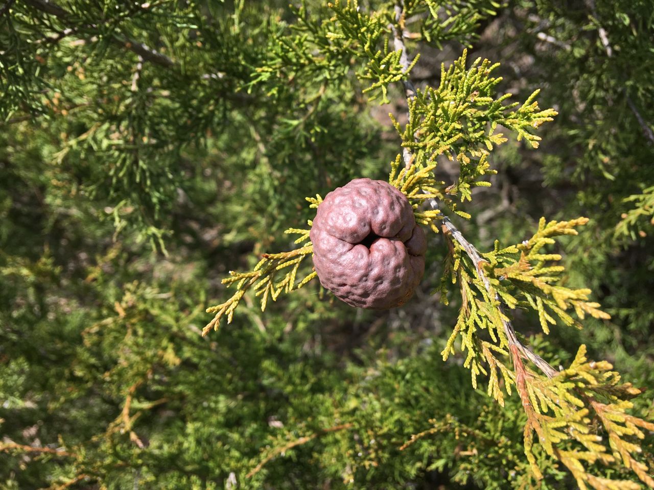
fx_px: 548
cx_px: 327
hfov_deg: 61.7
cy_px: 245
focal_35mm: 29
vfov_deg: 48.2
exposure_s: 1/884
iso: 25
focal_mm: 4.15
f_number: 2.2
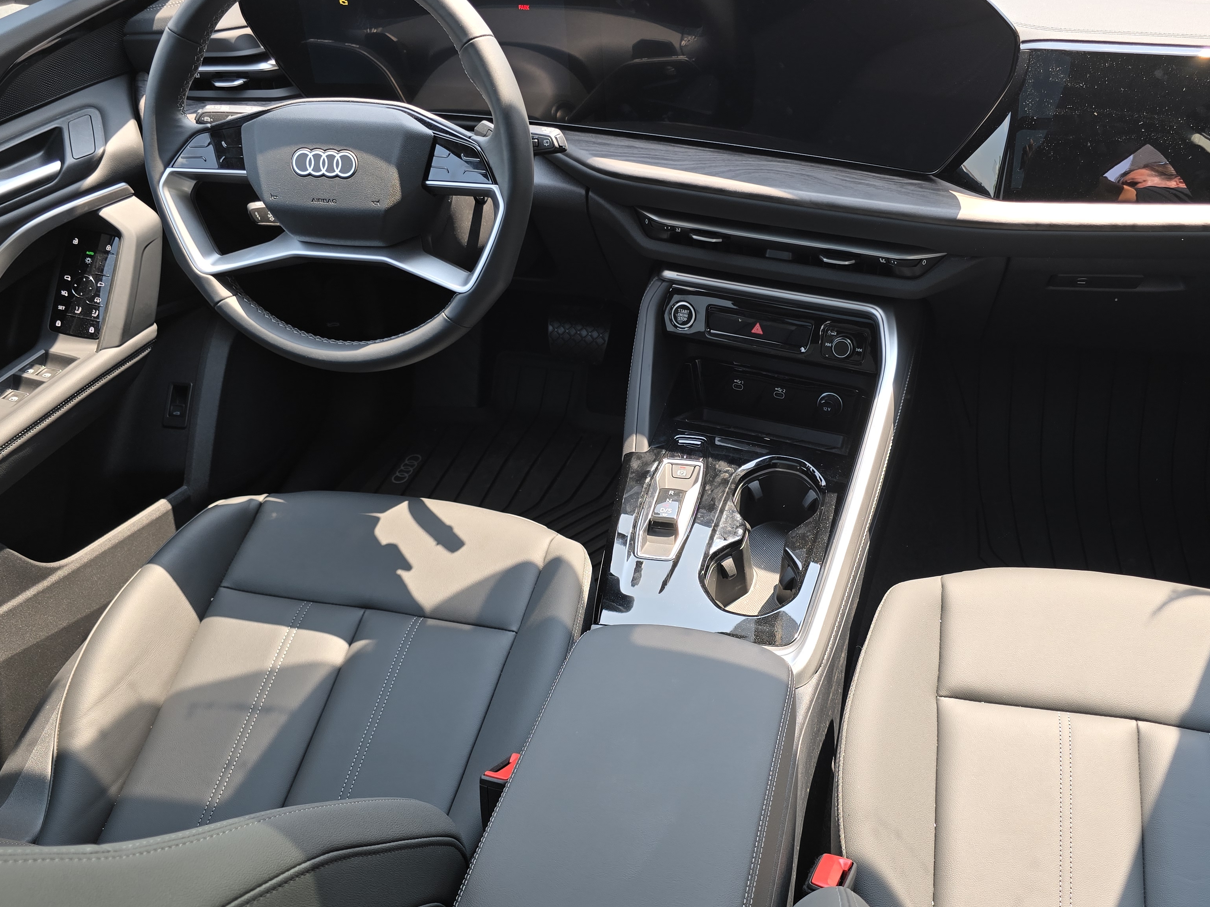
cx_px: 675
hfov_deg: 59.8
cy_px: 501
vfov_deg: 46.7
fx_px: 1049
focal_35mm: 30
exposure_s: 1/180
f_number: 1.7
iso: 25
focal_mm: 6.3
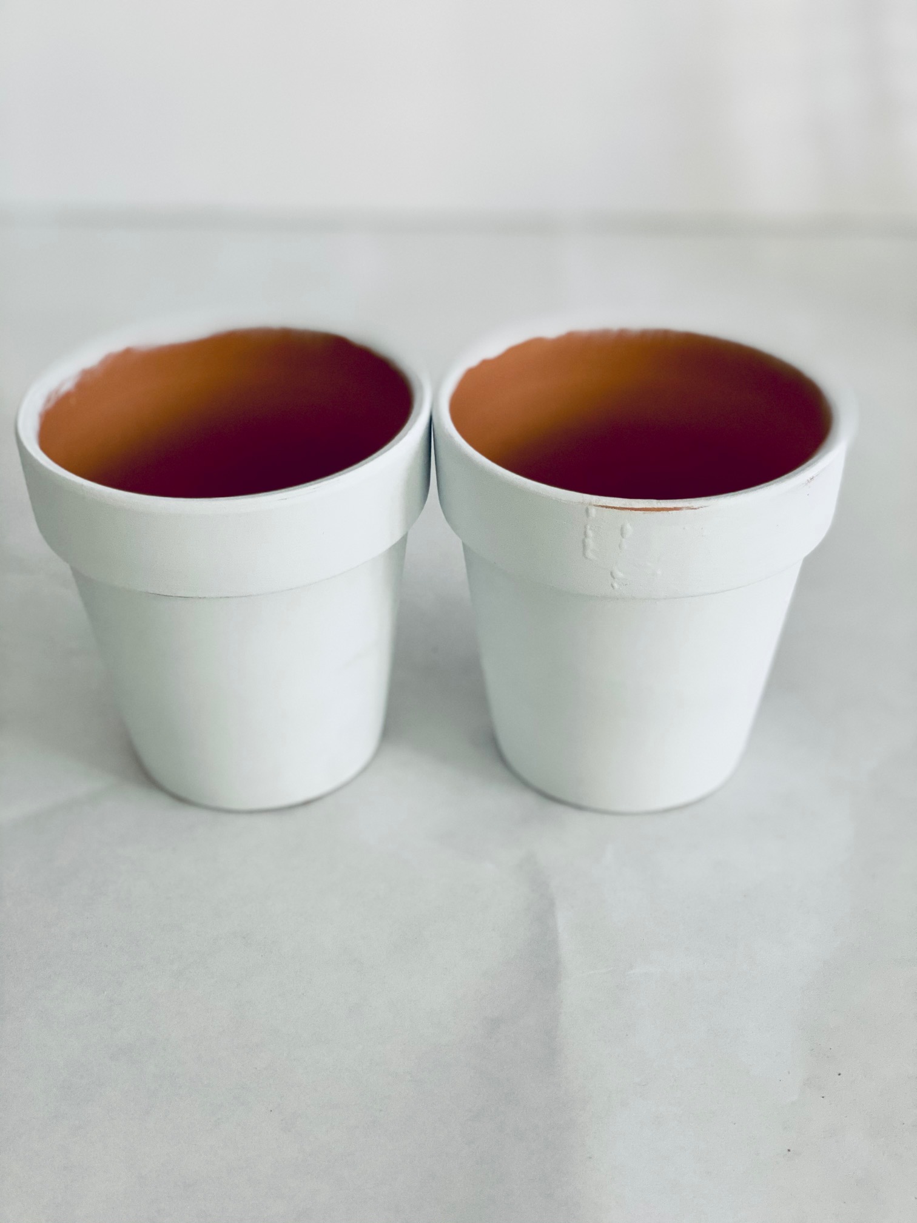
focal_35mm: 52
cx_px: 458
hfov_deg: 28.0
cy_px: 612
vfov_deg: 36.8
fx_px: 1837
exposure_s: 1/40
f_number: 2
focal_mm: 6
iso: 200
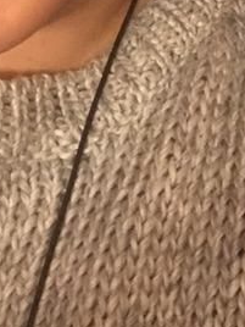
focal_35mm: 122
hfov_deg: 12.1
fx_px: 1151
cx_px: 40
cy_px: -272
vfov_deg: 14.2
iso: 400
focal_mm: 2.87
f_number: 2.2
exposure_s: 1/30
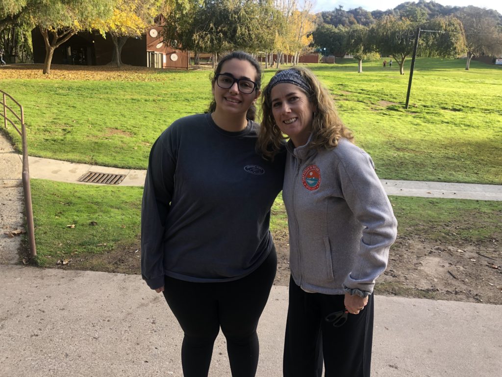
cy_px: 188
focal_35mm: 28
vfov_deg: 49.7
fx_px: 406
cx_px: 251
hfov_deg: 63.4
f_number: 1.8
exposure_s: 1/167
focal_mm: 4
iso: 20
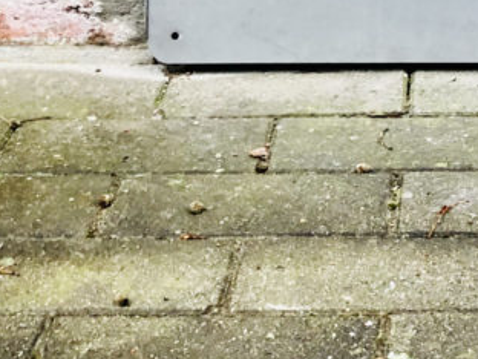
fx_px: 1588
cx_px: 461
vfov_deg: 11.8
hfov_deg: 16.8
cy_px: -299
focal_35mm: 115
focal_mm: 4
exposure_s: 1/20
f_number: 1.8
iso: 40
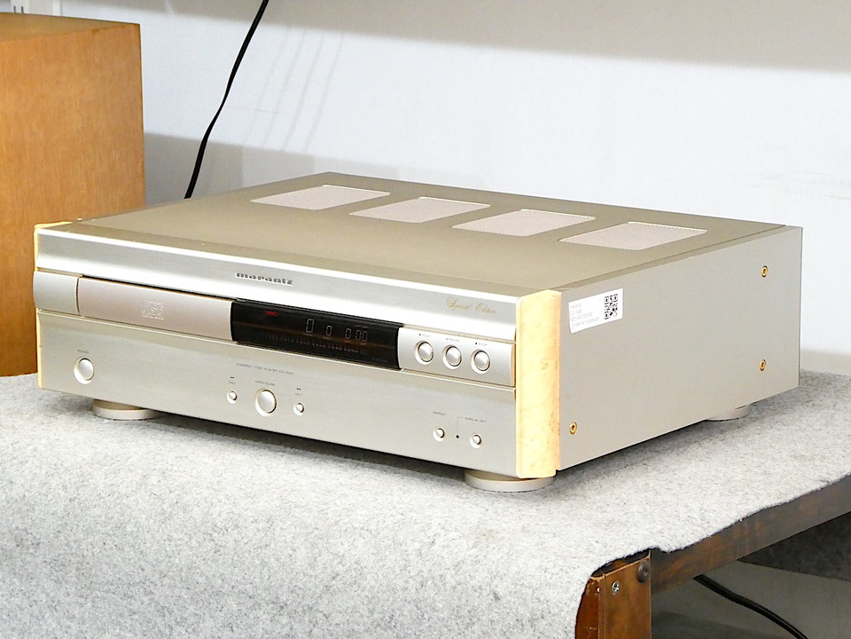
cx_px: 426
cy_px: 320
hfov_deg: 17.1
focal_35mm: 115
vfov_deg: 12.9
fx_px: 2827
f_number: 7.1
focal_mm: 20.6
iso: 1600
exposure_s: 1/25
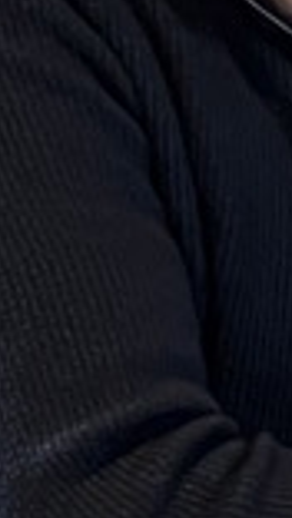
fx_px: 3200
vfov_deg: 9.2
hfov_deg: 5.0
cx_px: 896
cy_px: 186
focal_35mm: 233
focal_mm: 5.1
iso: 125
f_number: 1.6
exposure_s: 1/65
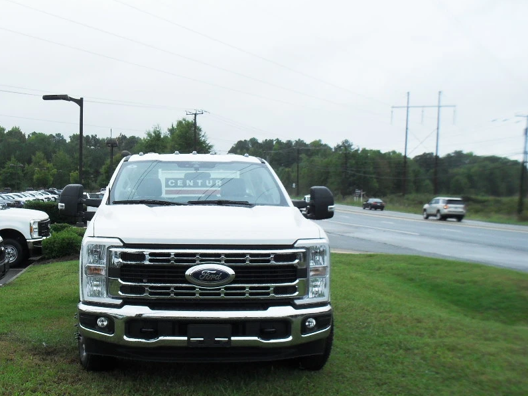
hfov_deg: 41.8
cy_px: 232
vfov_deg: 32.1
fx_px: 686
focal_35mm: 45
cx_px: 198
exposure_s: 1/90
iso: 100
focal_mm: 6.3
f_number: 8.4
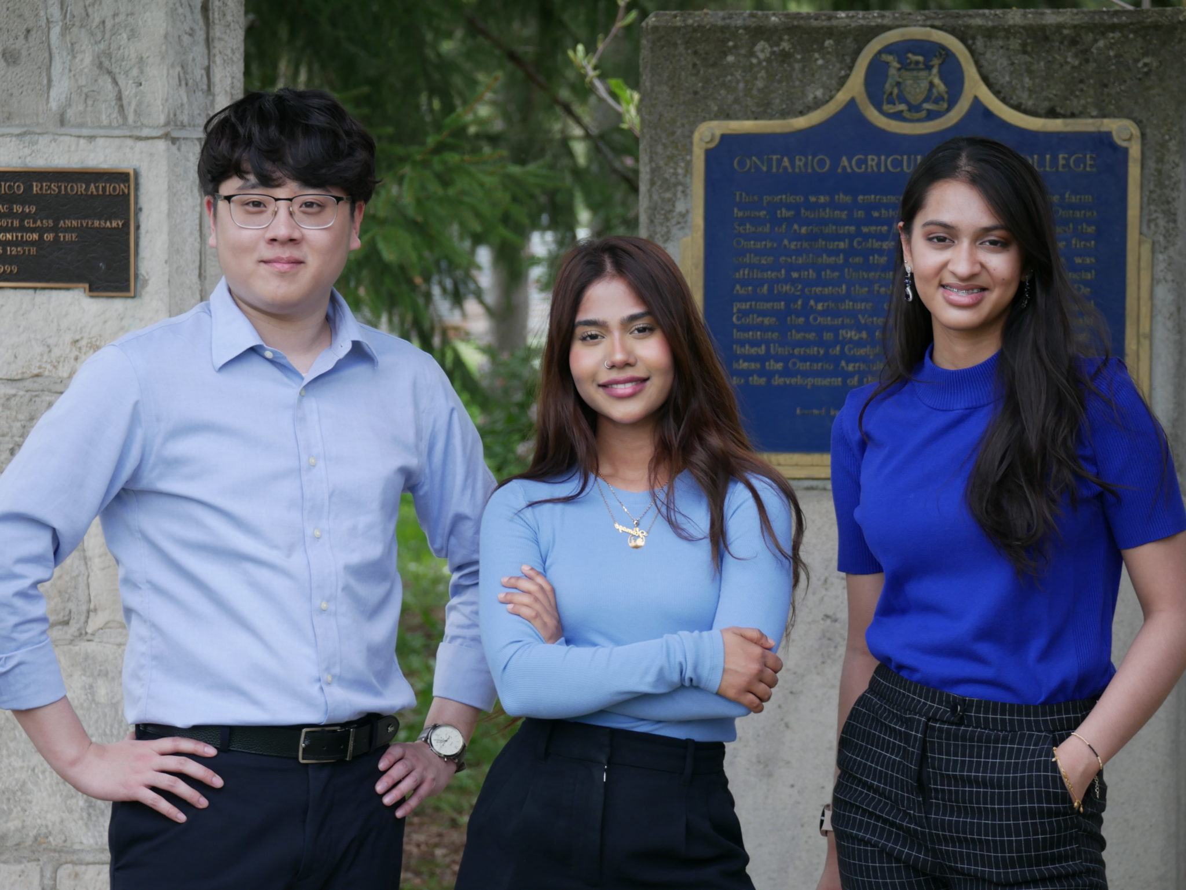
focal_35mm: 160
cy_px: 445
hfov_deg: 12.3
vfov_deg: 9.3
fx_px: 5484
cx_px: 593
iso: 250
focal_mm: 80
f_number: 5.1
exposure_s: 1/200
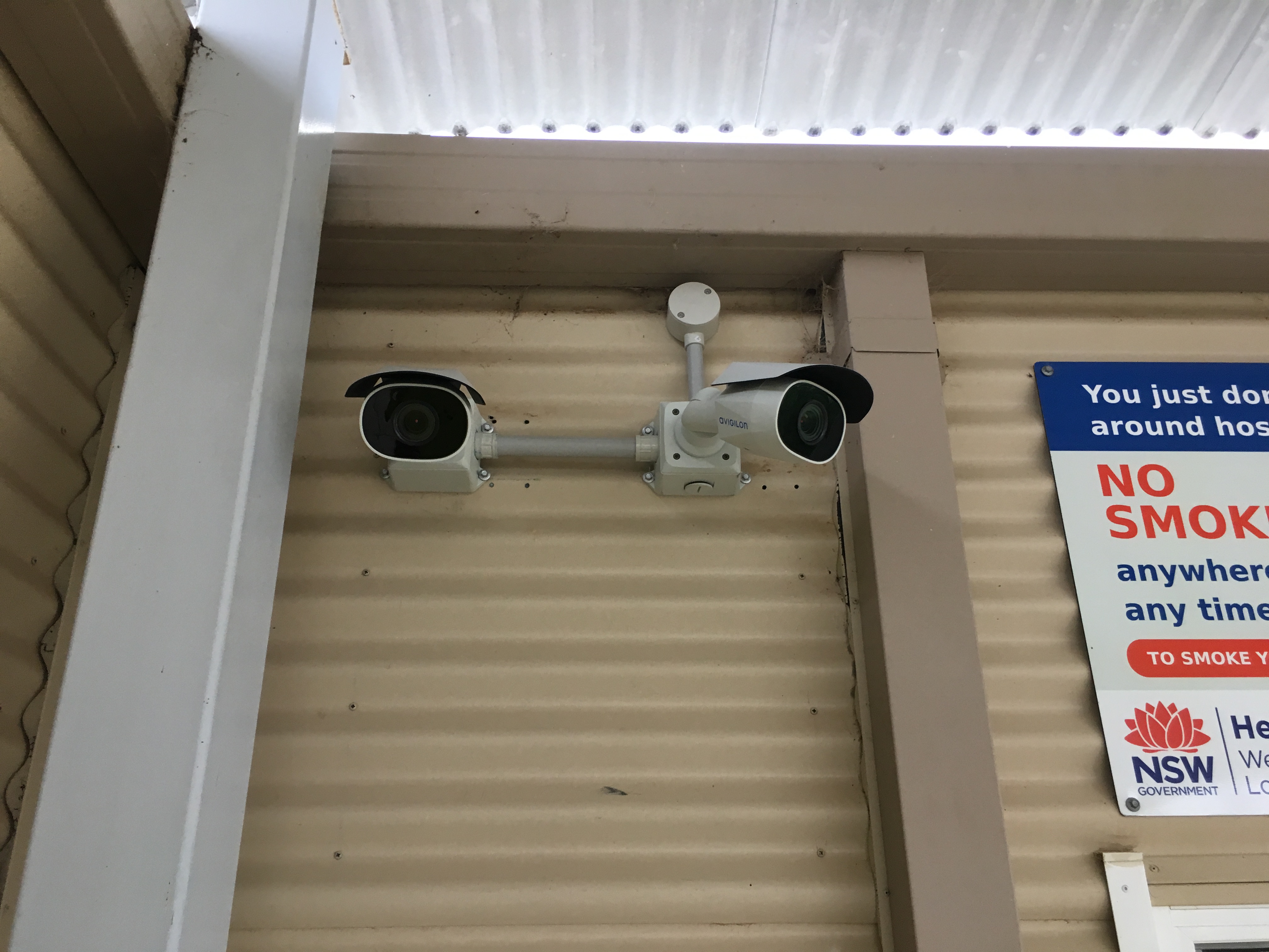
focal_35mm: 29
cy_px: 476
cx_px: 634
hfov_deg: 61.7
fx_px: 1063
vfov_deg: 48.2
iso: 50
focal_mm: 4.15
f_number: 2.2
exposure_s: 1/33
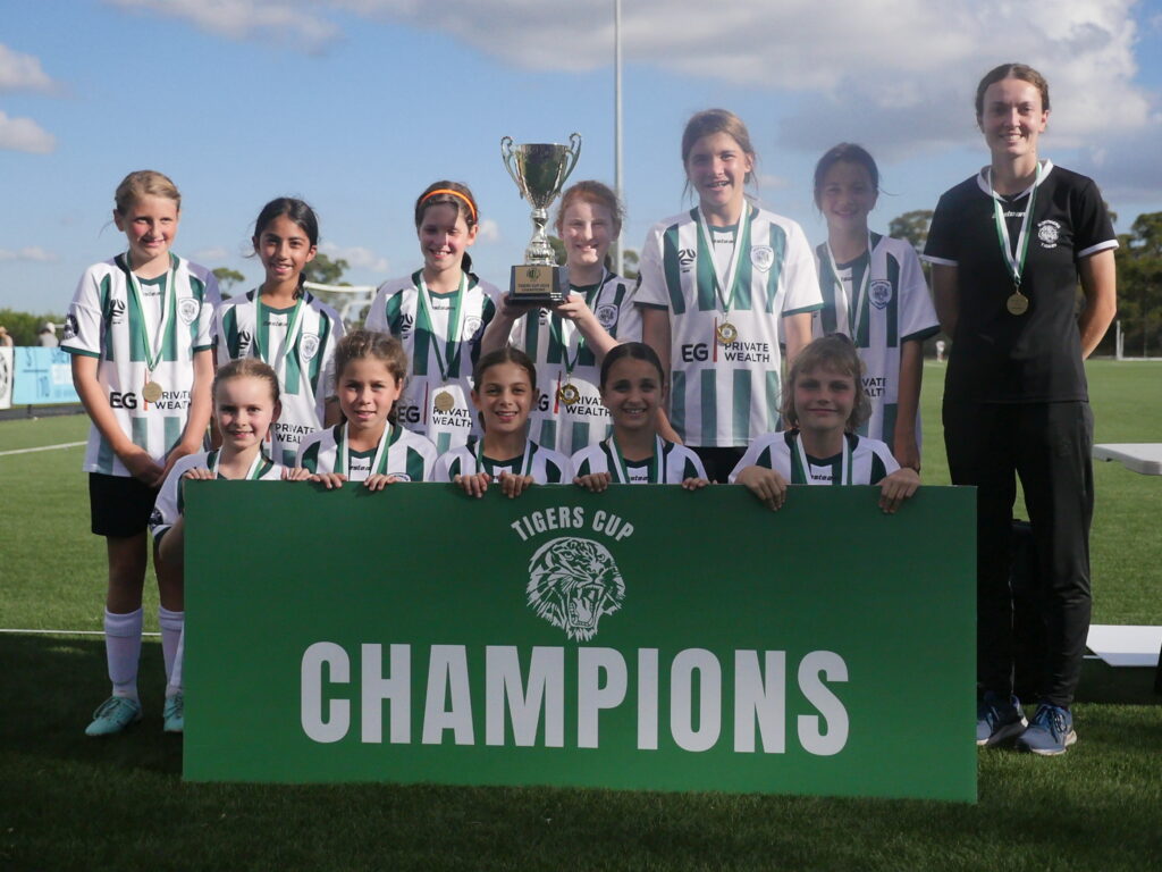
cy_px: 436
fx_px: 1678
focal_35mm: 50
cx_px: 581
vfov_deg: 29.1
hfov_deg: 38.2
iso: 1250
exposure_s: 1/16000
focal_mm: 25
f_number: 2.8
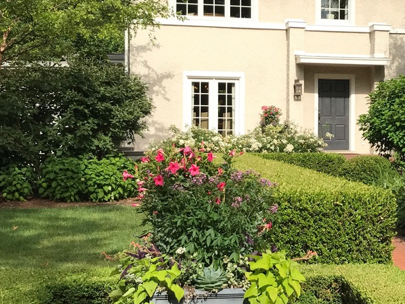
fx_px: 784
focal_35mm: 67
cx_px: 319
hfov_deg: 28.4
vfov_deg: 21.9
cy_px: 140
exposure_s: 1/2128
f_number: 1.8
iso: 20
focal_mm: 3.99
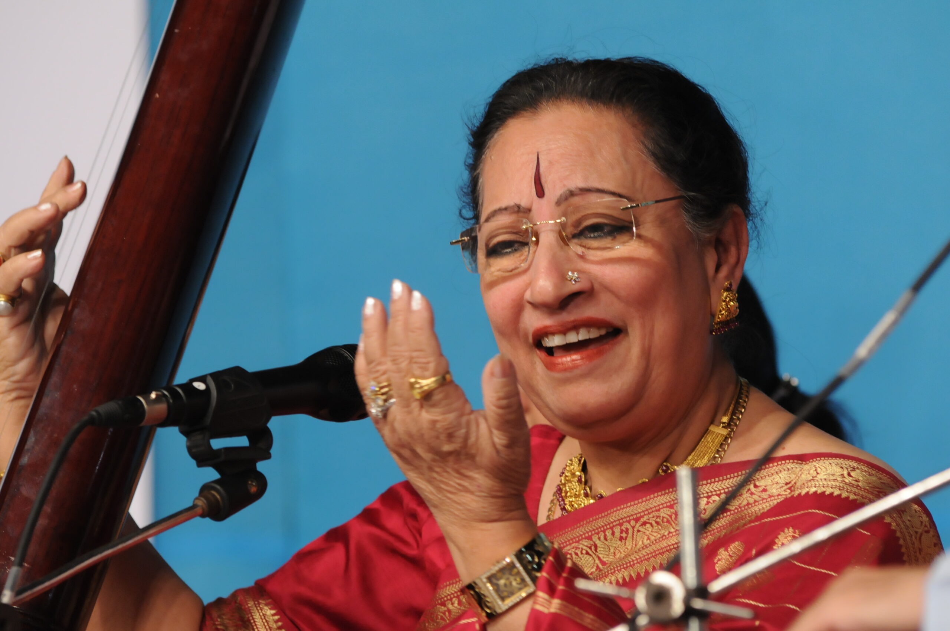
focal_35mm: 300
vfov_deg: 4.6
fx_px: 7907
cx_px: 475
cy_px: 316
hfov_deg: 6.9
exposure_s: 1/80
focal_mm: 200
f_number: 5.6
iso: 1000
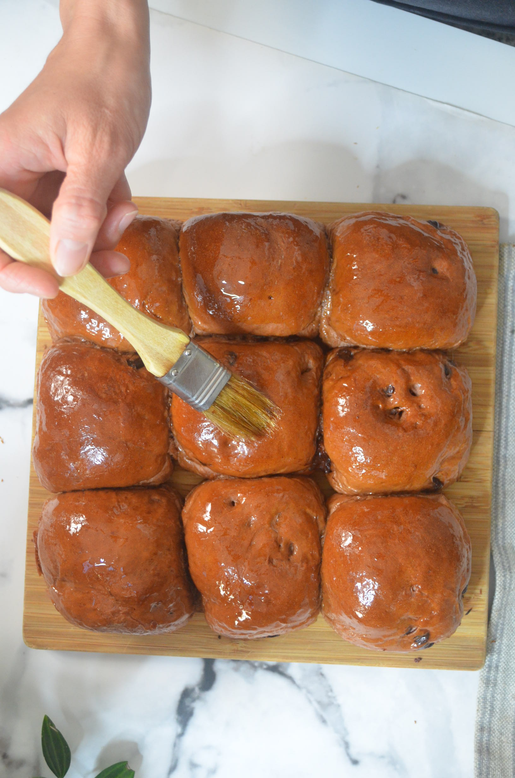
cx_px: 258
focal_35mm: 52
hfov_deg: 25.6
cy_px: 389
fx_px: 1132
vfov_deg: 37.9
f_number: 5
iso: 1600
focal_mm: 35
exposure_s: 1/20
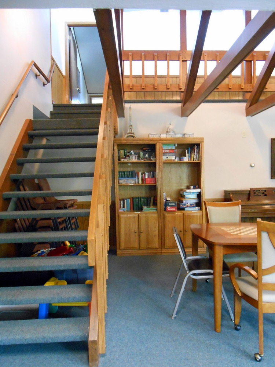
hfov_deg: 53.1
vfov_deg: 67.3
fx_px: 275
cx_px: 138
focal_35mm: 26
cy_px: 184
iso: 800
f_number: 3.5
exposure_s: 1/8
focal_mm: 4.6
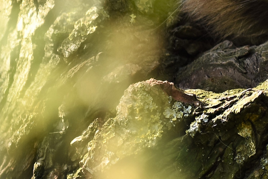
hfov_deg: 2.5
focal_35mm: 811
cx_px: 301
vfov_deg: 1.7
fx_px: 6040
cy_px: -60
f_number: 3.5
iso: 125
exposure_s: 1/320
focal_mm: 200
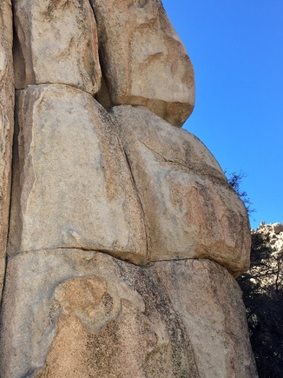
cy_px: 189
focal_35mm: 40
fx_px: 436
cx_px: 95
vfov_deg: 46.8
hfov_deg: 35.6
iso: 25
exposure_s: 1/596
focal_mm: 4.15
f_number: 2.2
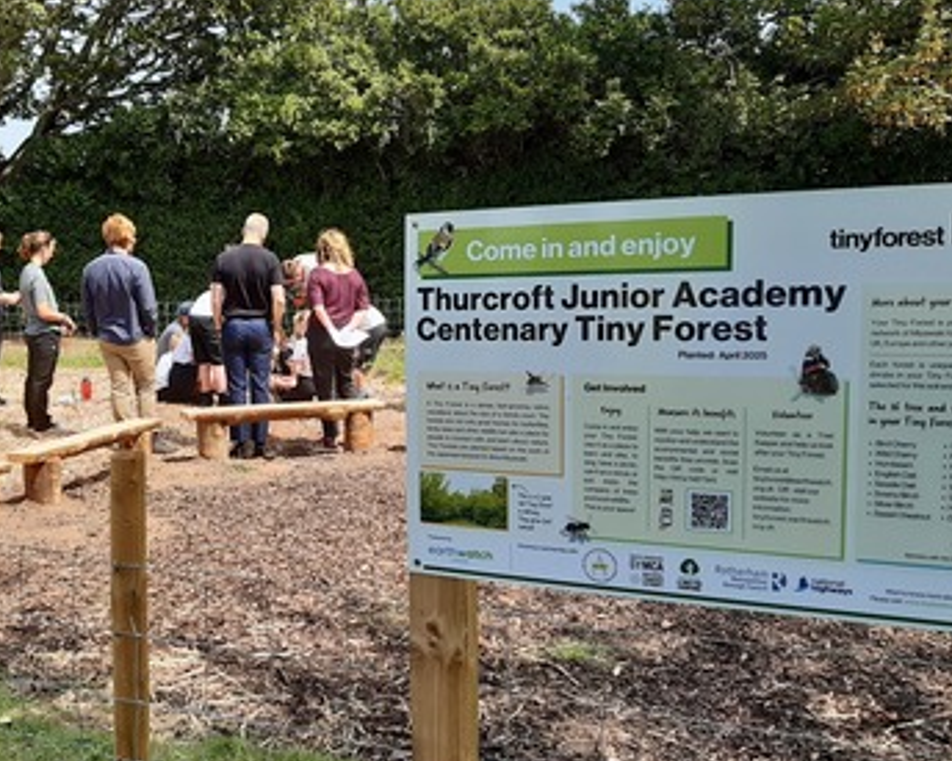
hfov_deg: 42.9
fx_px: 1183
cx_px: 280
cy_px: 419
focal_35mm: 42
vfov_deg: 35.6
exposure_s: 1/810
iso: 40
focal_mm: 3.92
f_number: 1.7
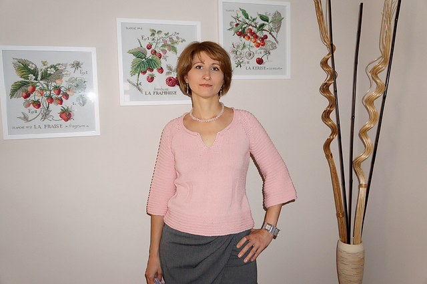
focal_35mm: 30
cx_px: 214
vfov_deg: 43.5
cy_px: 142
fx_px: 355
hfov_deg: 62.0
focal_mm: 20
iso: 800
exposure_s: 1/160
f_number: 3.5
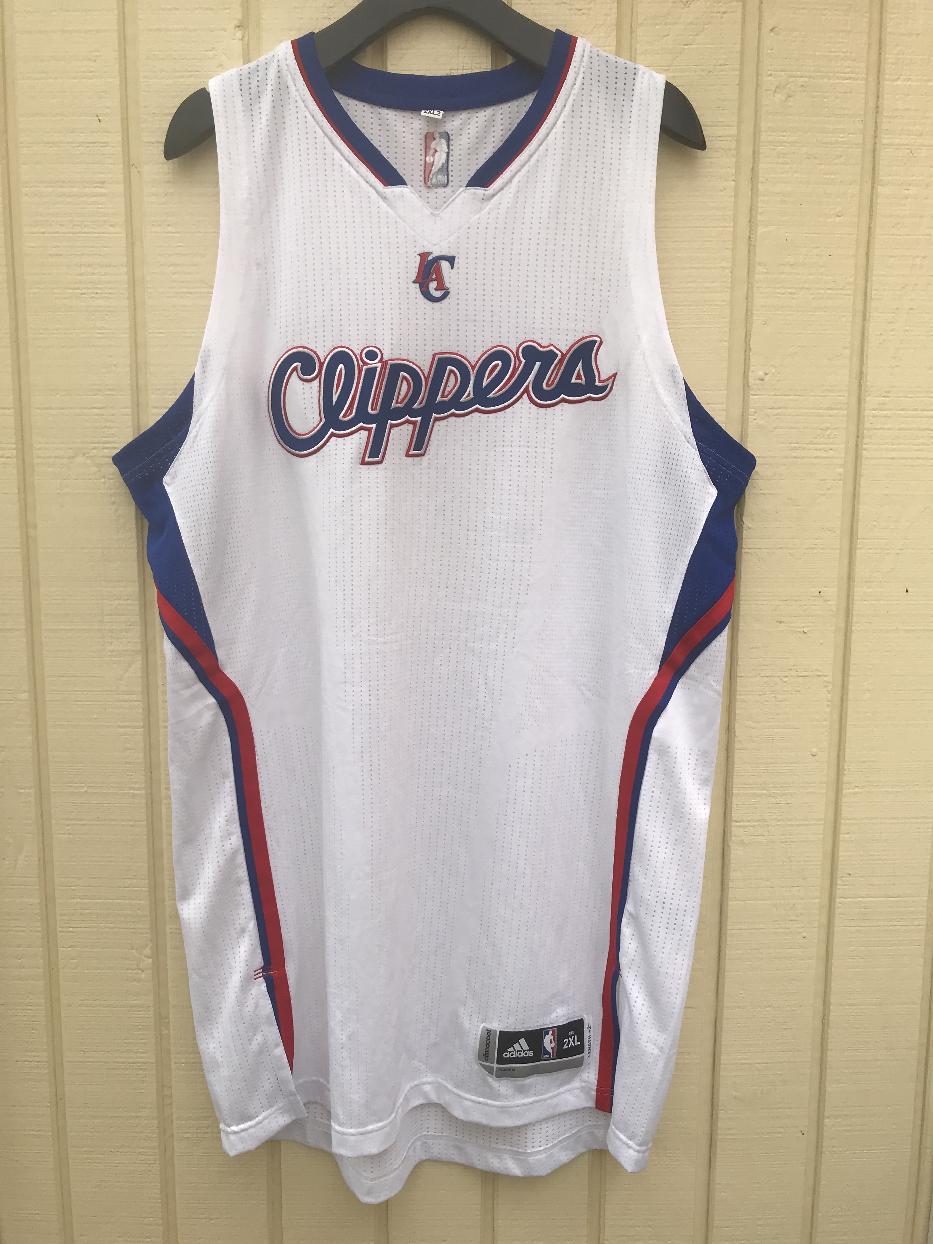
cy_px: 622
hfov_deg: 49.7
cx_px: 466
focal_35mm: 28
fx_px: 1006
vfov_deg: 63.4
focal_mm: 3.99
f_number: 1.8
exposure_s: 1/433
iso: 20
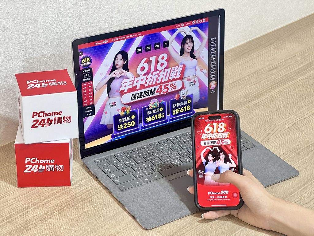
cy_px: 118
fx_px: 698
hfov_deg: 25.3
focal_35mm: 77
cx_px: 157
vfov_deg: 19.1
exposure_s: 1/60
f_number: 2.8
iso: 500
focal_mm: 9
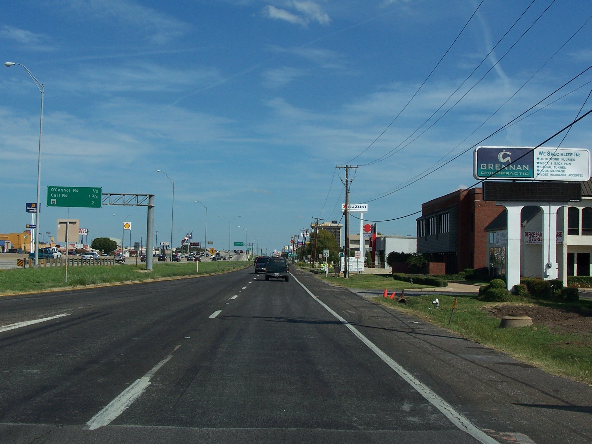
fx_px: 855
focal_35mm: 50
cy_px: 222
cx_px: 296
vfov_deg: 29.1
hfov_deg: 38.2
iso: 80
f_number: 4.8
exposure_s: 1/1000
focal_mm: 8.6
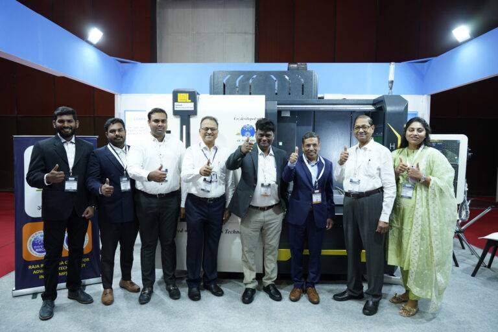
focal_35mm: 24
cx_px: 249
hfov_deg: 73.7
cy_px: 166
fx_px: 332
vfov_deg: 53.1
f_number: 3.2
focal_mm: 24
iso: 1000
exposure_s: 1/250
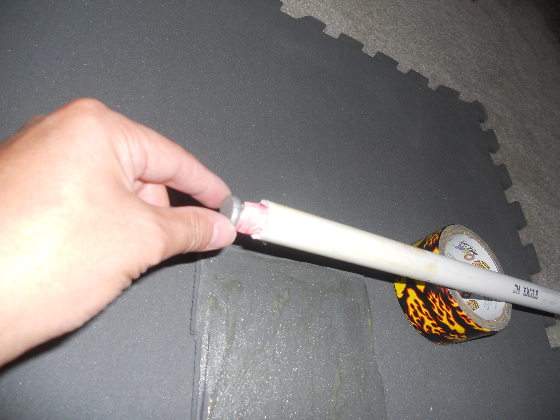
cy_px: 210
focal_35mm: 27
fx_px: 437
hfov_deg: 65.3
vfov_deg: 51.4
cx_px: 280
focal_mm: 4.9
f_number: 3.2
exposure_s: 1/25
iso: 80
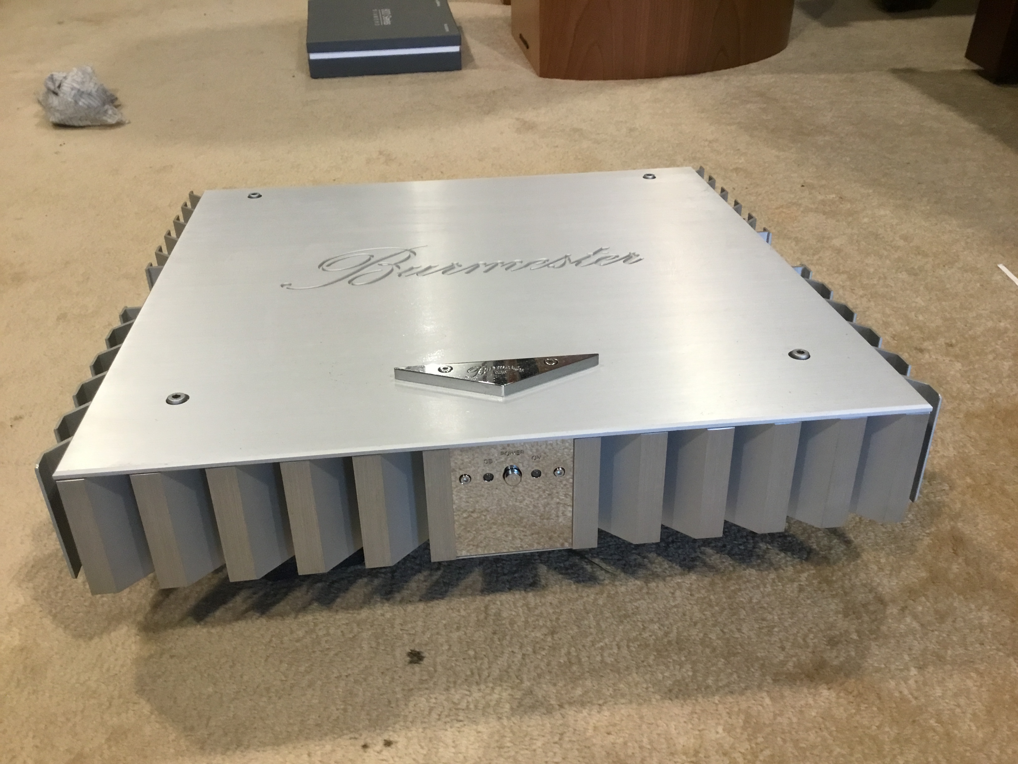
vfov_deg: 45.4
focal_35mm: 31
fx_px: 912
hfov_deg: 58.4
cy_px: 382
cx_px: 509
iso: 125
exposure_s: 1/33
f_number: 2.4
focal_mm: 3.3
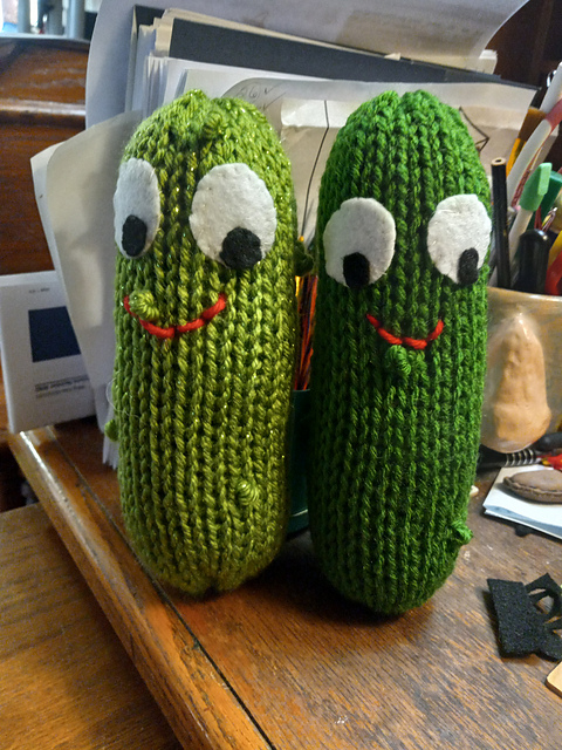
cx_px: 281
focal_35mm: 27
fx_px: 584
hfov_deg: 51.4
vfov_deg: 65.3
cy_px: 375
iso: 400
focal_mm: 3.94
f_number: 1.8
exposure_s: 1/30
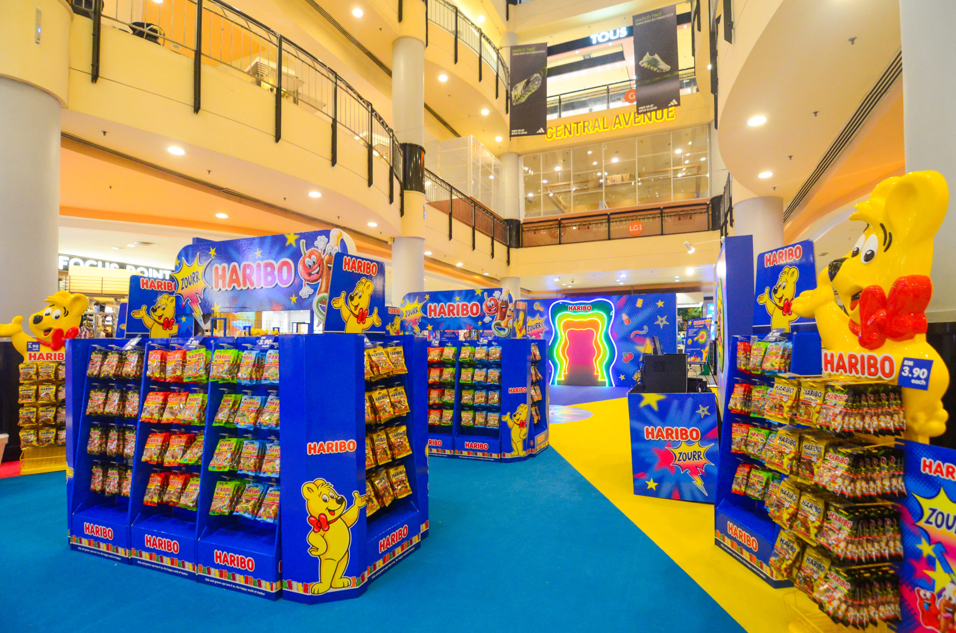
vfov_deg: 71.8
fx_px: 437
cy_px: 316
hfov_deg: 95.1
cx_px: 478
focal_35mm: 16
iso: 1600
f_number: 3.5
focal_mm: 11
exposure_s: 1/125
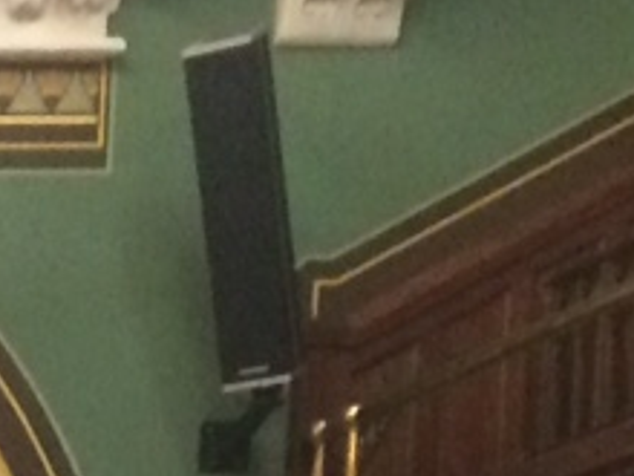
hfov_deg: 7.7
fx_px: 3938
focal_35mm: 215
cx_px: -1435
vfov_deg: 6.1
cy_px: 1688
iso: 250
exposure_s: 1/17
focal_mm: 4.15
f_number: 2.2
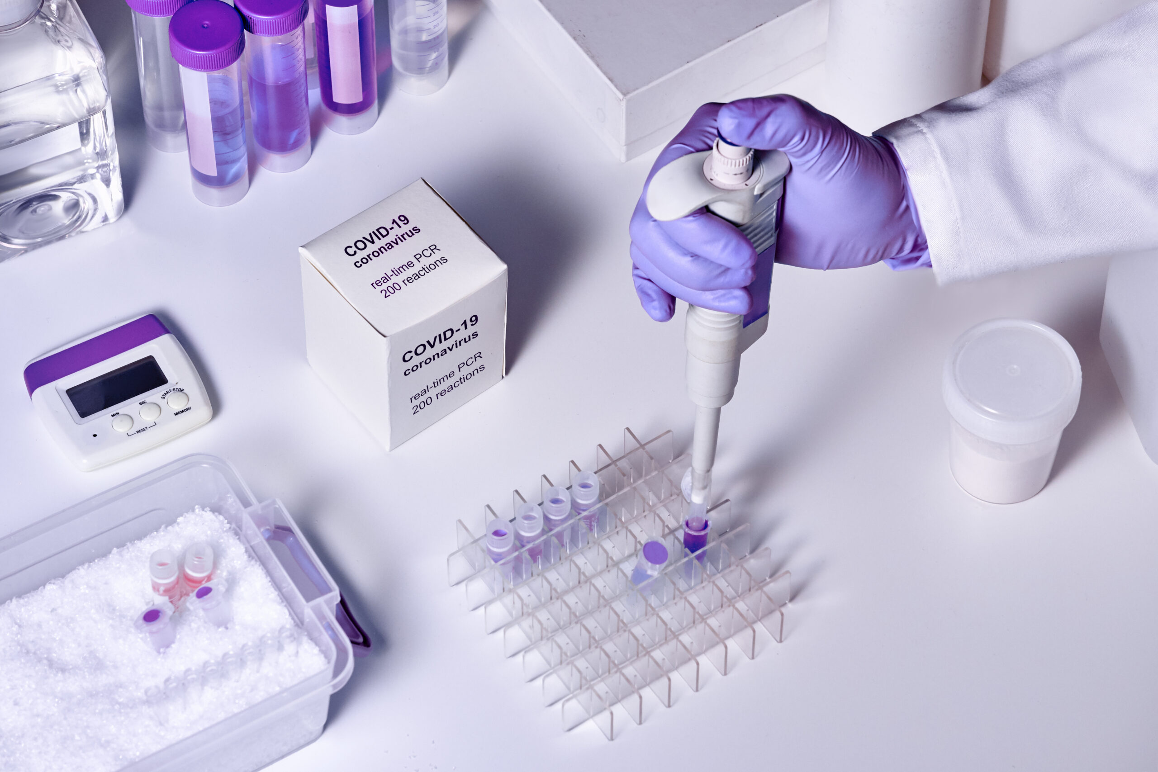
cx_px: 579
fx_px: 3860
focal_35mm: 120
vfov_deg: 11.4
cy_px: 386
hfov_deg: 17.1
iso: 800
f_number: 6.4
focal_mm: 80
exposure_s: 1/13
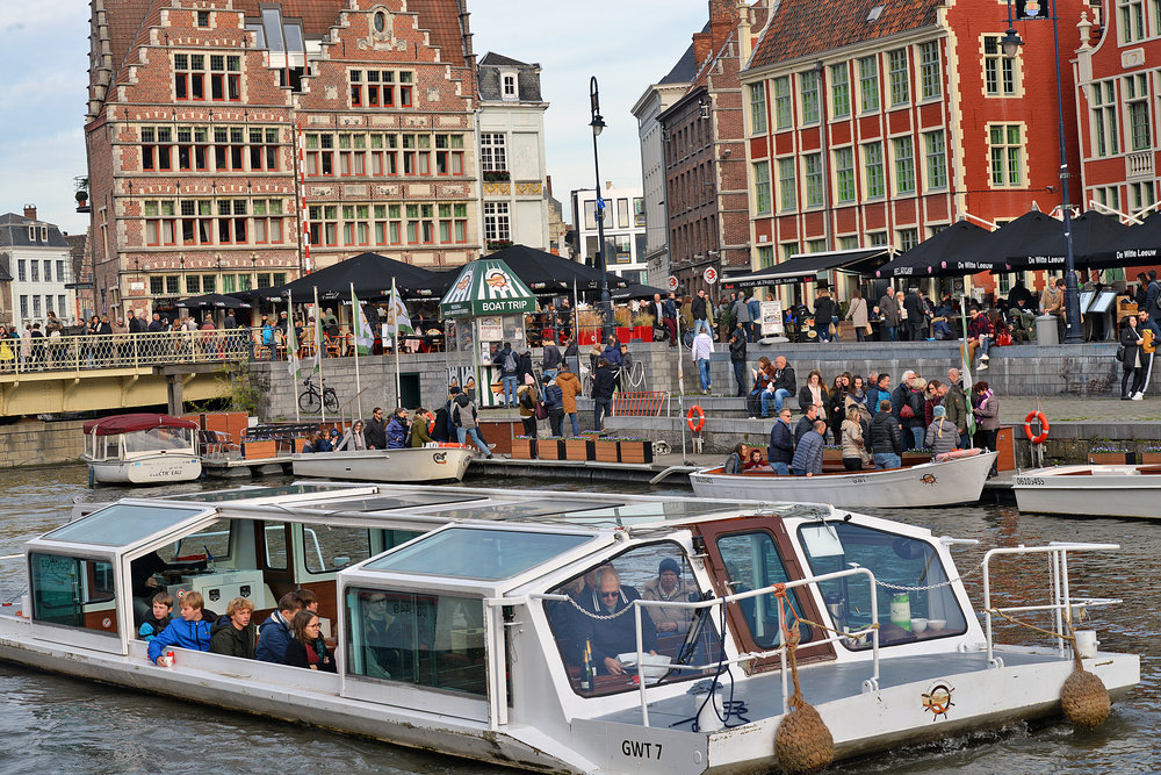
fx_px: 2258
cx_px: 580
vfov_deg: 19.5
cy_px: 388
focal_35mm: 70
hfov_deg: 28.8
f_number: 13
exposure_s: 1/250
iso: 400
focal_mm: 70
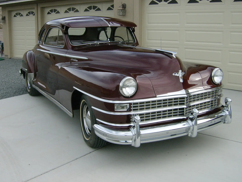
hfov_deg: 46.8
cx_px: 123
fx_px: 280
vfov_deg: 35.9
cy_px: 82
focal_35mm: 40
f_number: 4.7
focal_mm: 6
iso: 100
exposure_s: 1/363
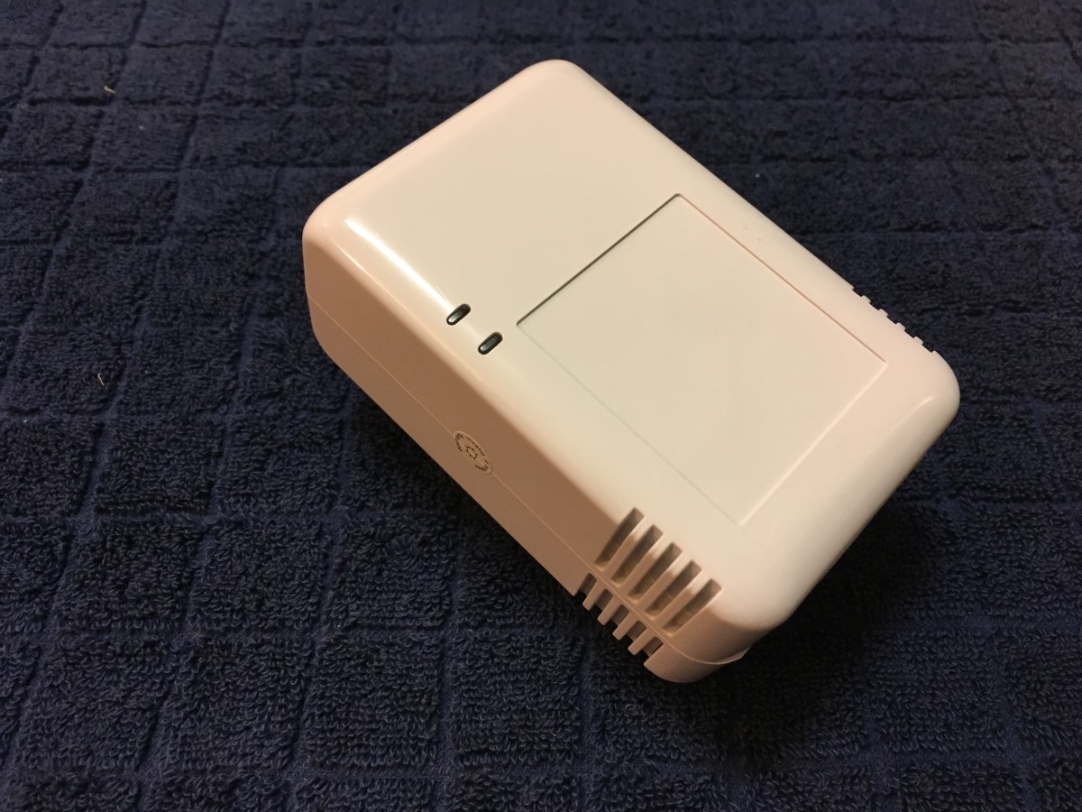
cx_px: 541
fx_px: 906
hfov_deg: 61.7
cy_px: 406
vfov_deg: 48.2
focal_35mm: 29
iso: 125
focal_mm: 4.15
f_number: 2.2
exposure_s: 1/30
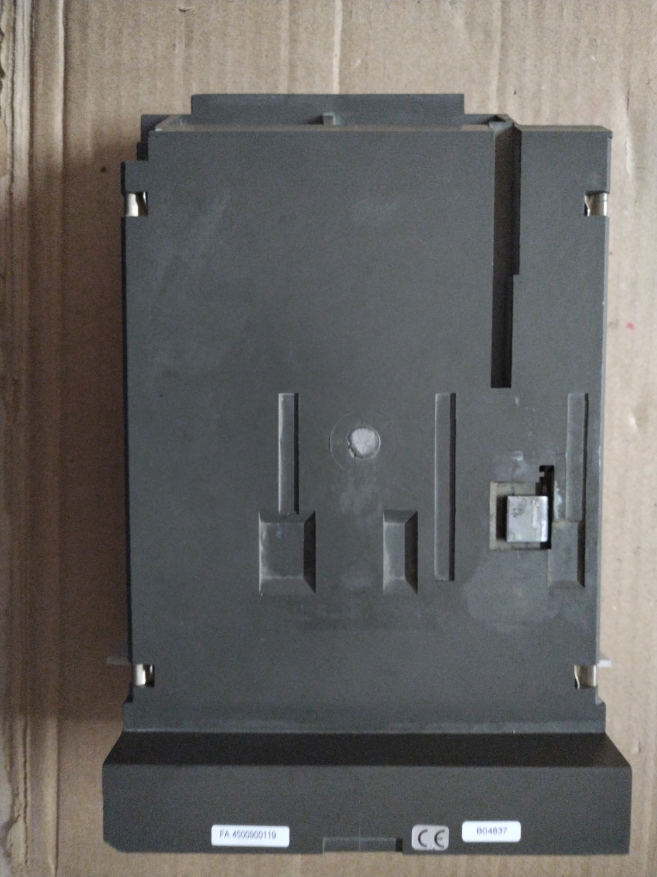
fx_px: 658
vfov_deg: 67.3
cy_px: 438
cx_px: 328
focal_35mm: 26
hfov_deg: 53.1
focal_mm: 4.75
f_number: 1.8
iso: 2279
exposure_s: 1/14
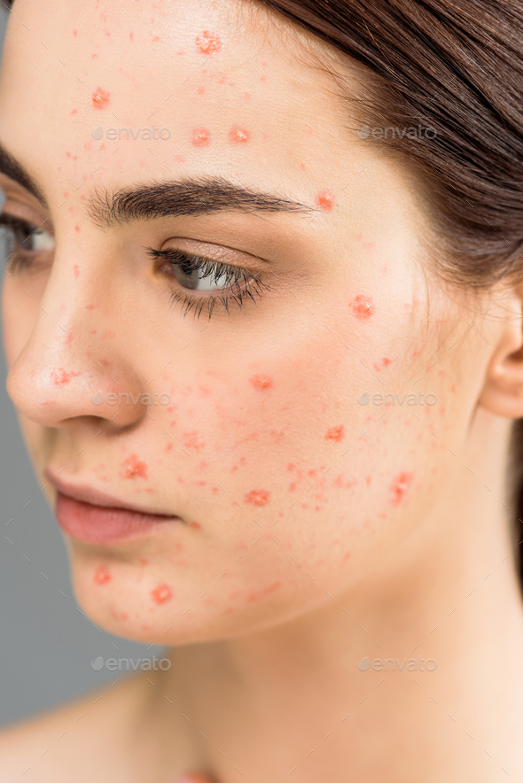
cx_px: 262
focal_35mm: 105
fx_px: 2286
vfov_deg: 19.5
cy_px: 392
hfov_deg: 13.1
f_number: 5.6
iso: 125
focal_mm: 105
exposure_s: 1/160
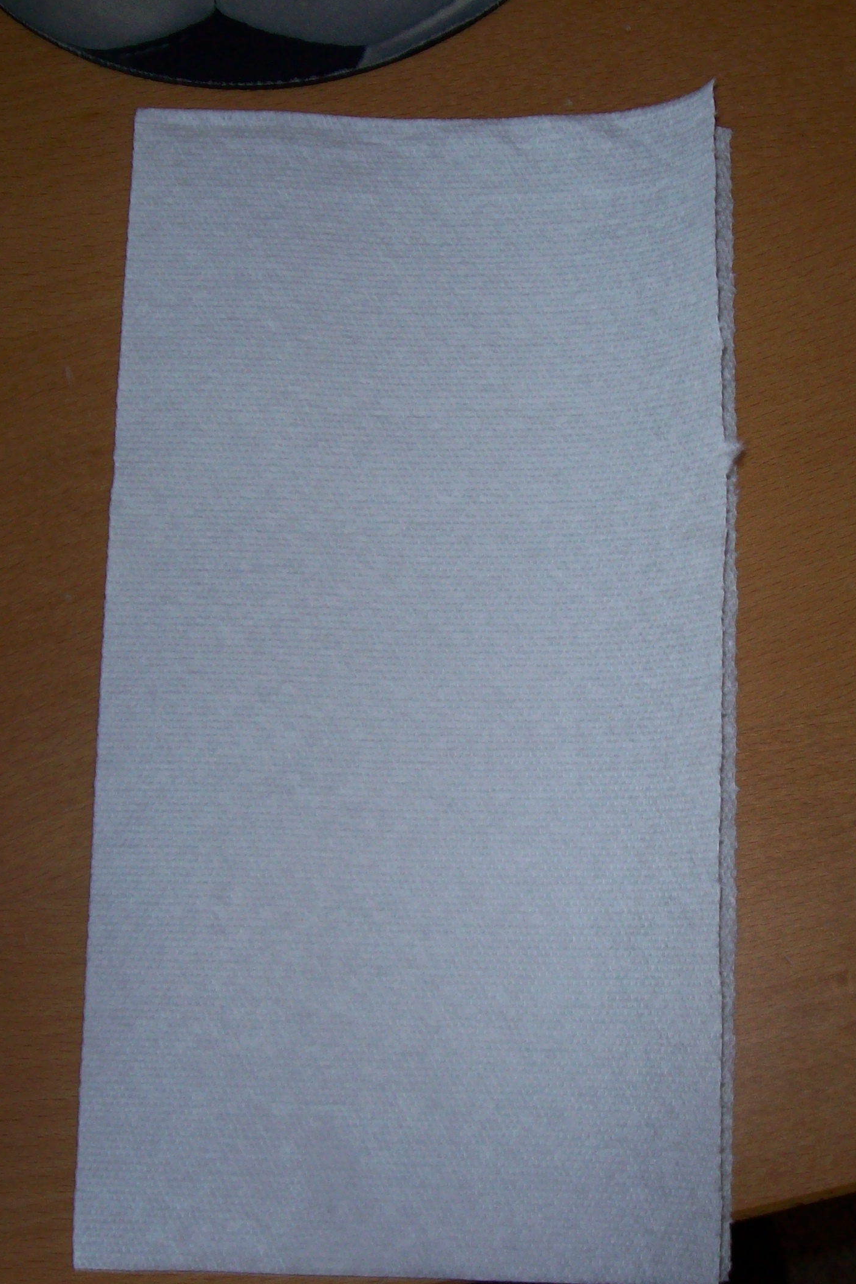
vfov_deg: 31.9
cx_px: 492
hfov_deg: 21.6
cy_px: 645
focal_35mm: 63
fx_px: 2247
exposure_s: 1/73.6
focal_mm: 7.6
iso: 80
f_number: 3
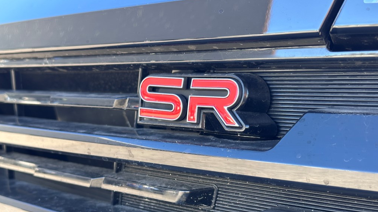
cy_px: 135
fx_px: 531
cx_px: 188
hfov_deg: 39.2
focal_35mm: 53
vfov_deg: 22.6
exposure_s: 1/171
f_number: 1.78
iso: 80
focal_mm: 6.86
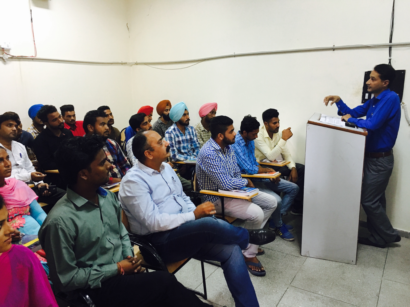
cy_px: 154
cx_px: 205
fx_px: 343
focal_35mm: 29
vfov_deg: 48.2
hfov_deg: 61.7
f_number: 2.2
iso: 200
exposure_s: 1/33
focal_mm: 4.15
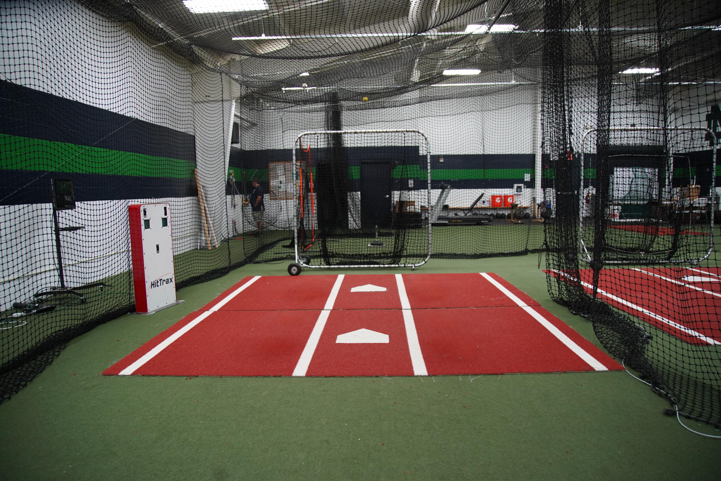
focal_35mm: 24
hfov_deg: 73.7
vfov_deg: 53.1
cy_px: 240
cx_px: 360
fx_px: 481
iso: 2000
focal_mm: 24
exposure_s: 1/160
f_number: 4
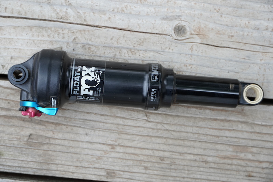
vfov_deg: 17.2
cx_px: 136
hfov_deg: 25.5
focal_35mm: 80
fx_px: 603
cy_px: 91
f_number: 5
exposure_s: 1/100
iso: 500
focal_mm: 53
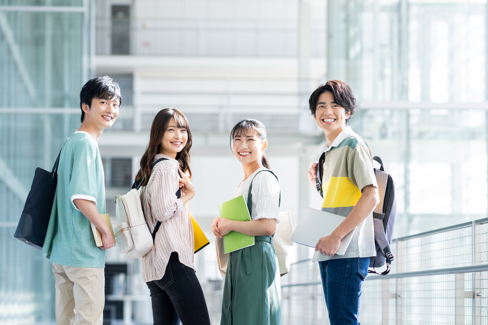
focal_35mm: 89
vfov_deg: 15.4
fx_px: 1206
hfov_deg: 22.9
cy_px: 162
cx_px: 254
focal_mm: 85
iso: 400
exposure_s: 1/640
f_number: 2.2
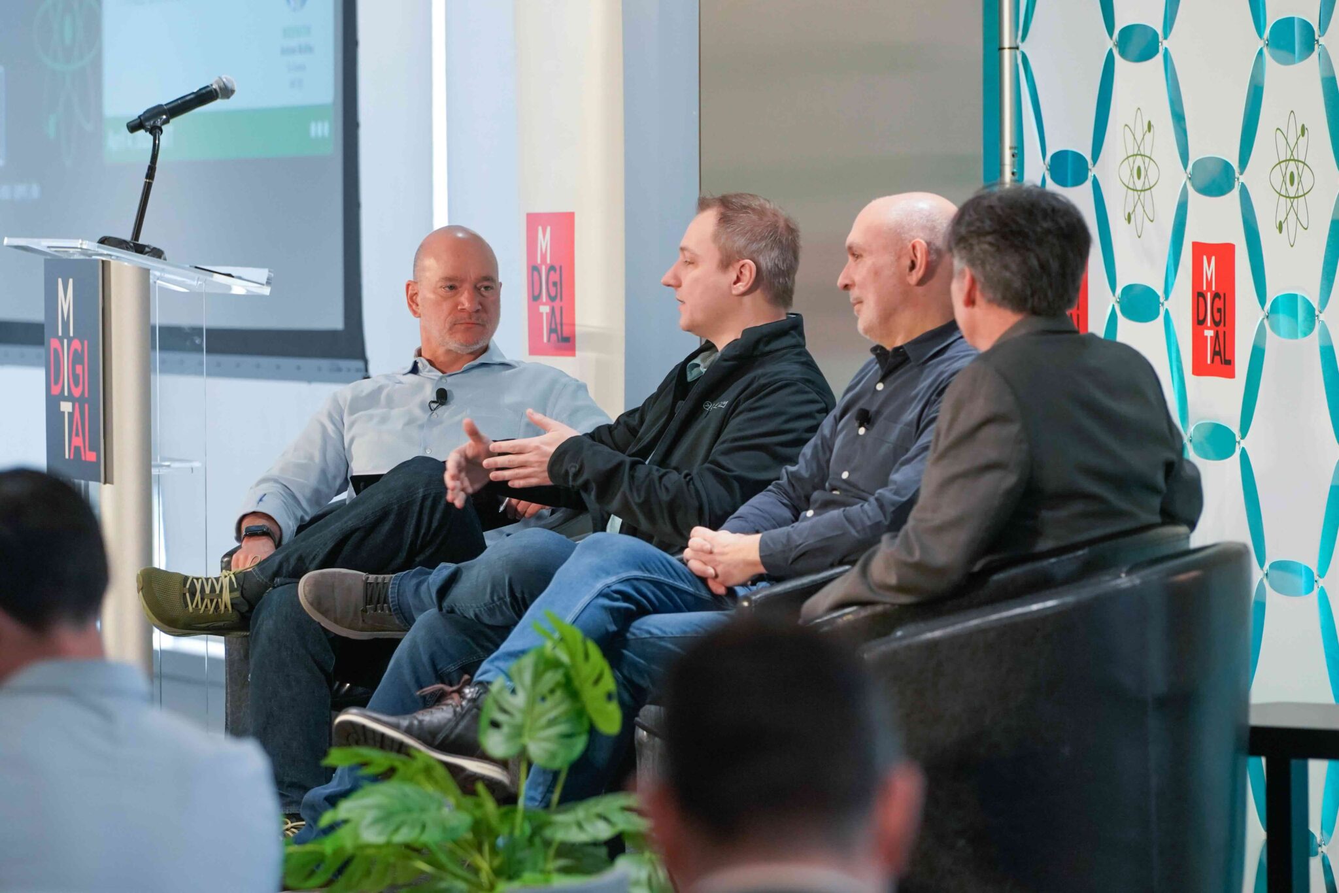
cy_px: 446
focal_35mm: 225
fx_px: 8369
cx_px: 670
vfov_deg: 6.1
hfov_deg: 9.1
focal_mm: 150
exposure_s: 1/250
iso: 2000
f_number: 4
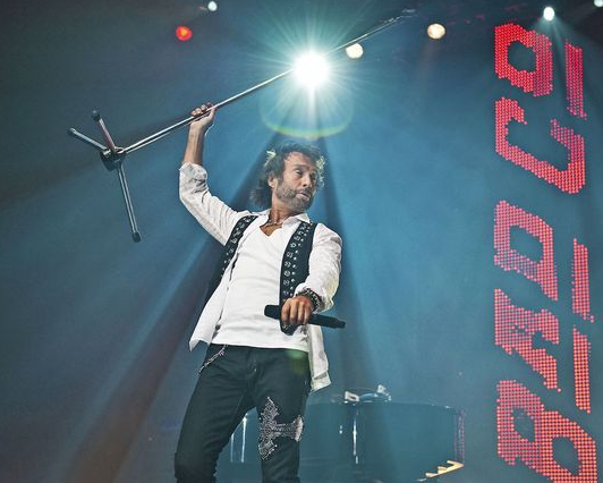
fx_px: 1125
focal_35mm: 63
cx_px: 343
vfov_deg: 24.2
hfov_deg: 30.0
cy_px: 243
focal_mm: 55
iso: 1600
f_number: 3.5
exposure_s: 1/1250
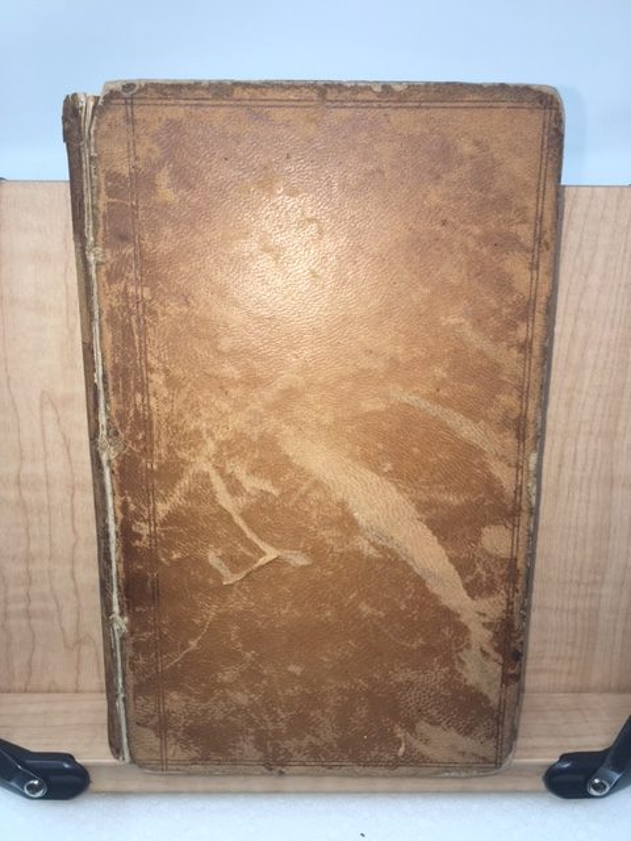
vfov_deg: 61.7
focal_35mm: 29
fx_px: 705
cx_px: 316
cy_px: 420
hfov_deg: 48.2
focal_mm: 4.15
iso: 25
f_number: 2.2
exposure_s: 1/95
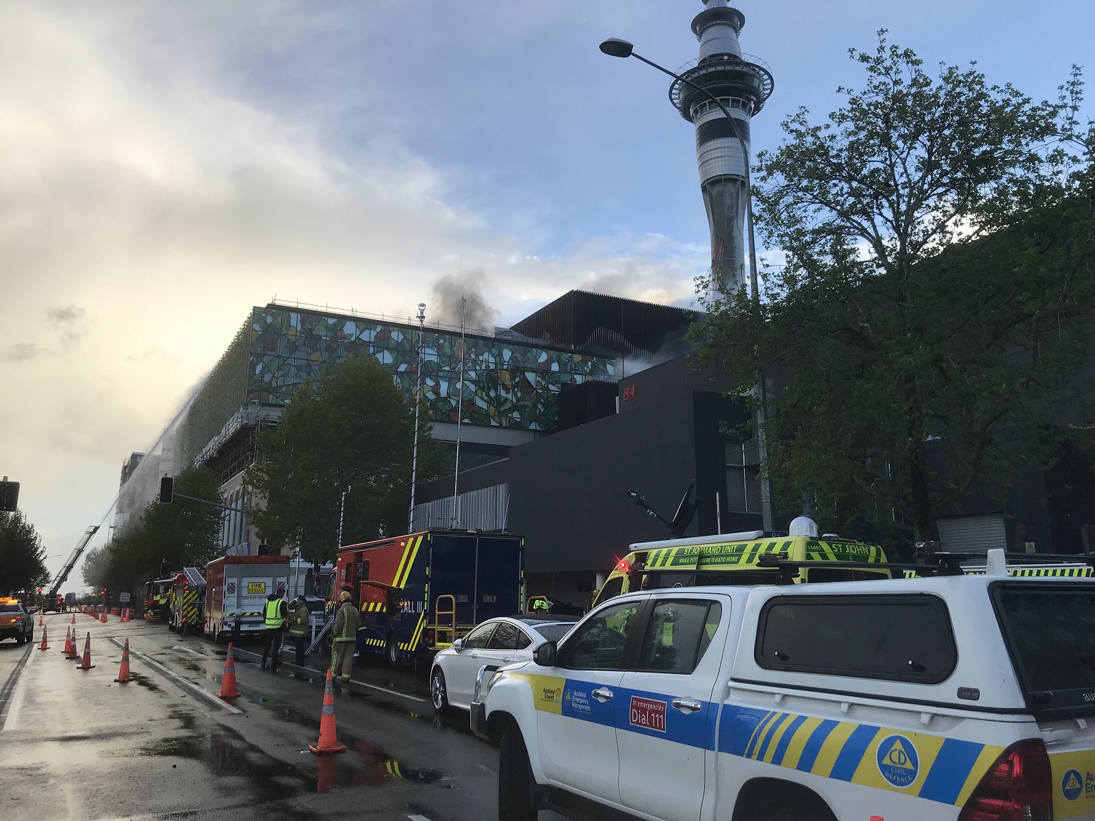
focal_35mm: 28
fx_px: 886
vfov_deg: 49.7
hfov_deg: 63.4
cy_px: 410
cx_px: 548
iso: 20
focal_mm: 3.99
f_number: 1.8
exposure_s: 1/785
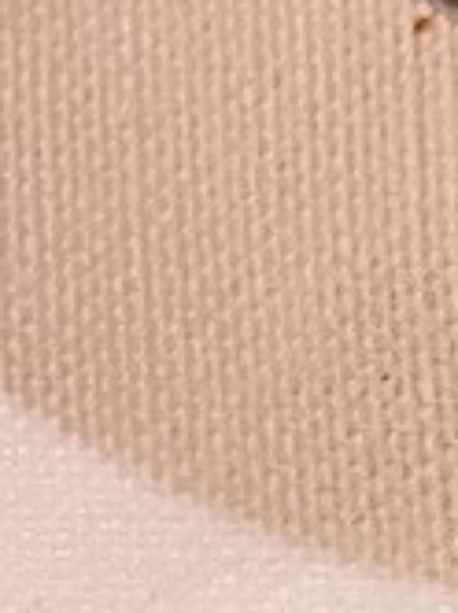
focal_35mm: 201
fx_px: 3555
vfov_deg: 7.8
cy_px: -1510
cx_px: 1356
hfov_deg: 6.7
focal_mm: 4.2
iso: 1000
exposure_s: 1/17
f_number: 1.6
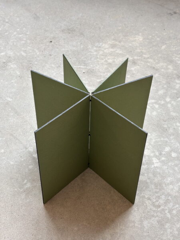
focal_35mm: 52
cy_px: 120
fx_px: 361
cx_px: 90
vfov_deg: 36.8
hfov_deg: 28.0
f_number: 1.6
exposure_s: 1/121
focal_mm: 5.96
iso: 50
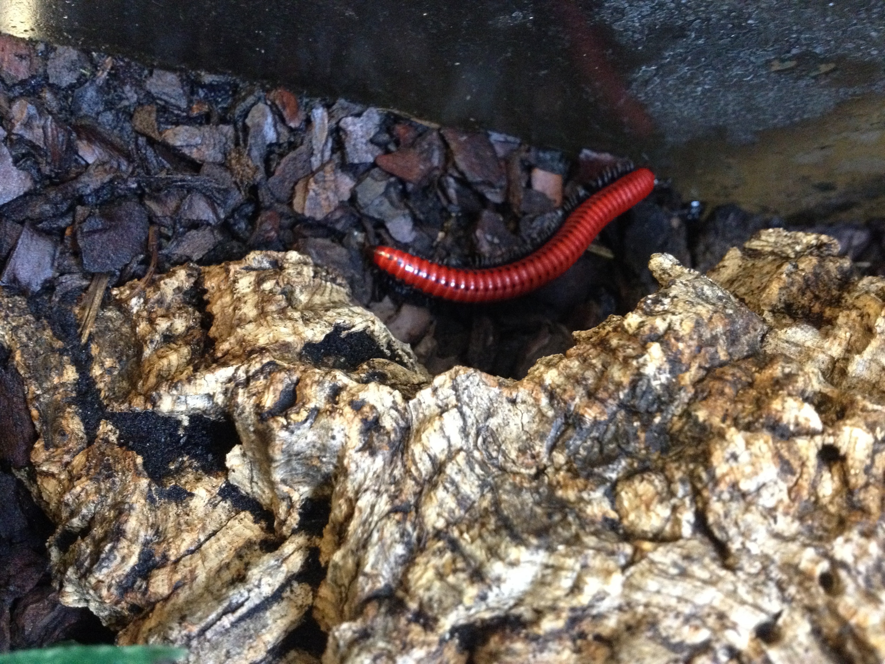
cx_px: 442
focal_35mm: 35
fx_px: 895
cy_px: 332
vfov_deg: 40.7
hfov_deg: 52.6
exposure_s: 1/15
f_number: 2.4
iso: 500
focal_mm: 4.28
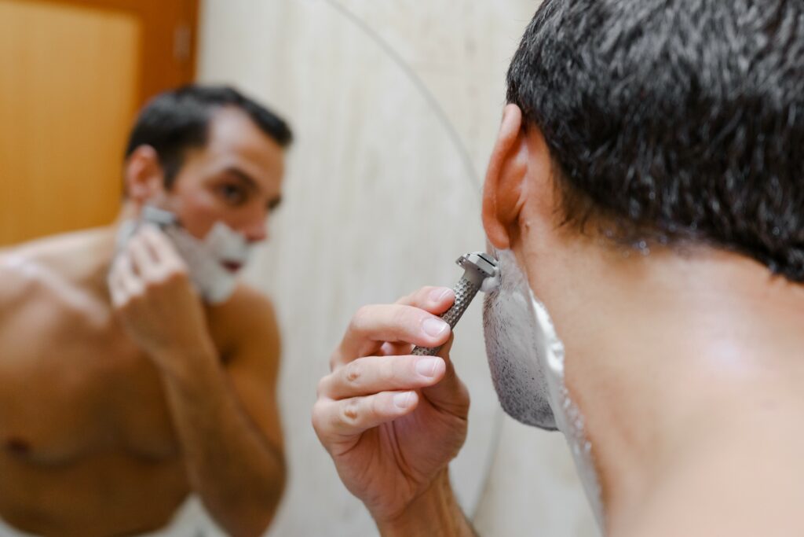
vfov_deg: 37.9
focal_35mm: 35
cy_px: 268
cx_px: 402
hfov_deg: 54.4
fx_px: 782
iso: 1250
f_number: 2.8
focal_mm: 35
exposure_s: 1/160
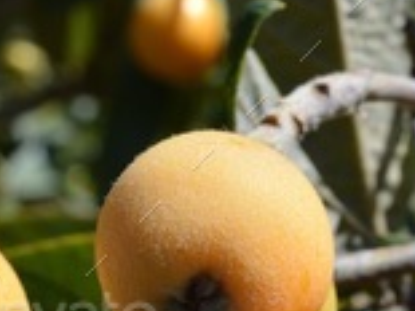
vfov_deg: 8.6
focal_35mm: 170
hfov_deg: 11.5
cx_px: 431
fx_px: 2034
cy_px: 444
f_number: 8
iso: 100
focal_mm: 31
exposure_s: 1/320
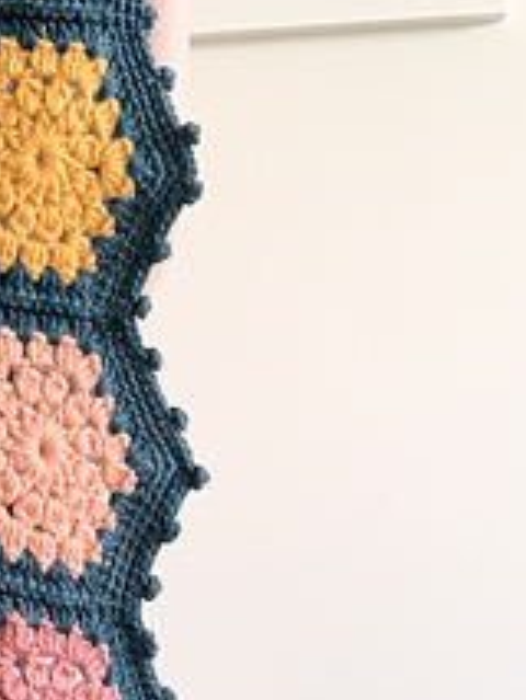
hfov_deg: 18.7
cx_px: -84
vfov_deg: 25.7
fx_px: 1518
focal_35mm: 75
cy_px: 500
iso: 320
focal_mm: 2.87
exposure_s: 1/41
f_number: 2.2
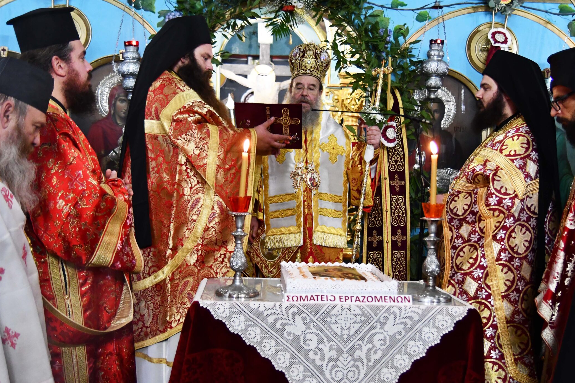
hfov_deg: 33.9
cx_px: 279
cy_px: 222
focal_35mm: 59
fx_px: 942
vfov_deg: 23.0
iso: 2800
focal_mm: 32
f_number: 2.8
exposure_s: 1/125
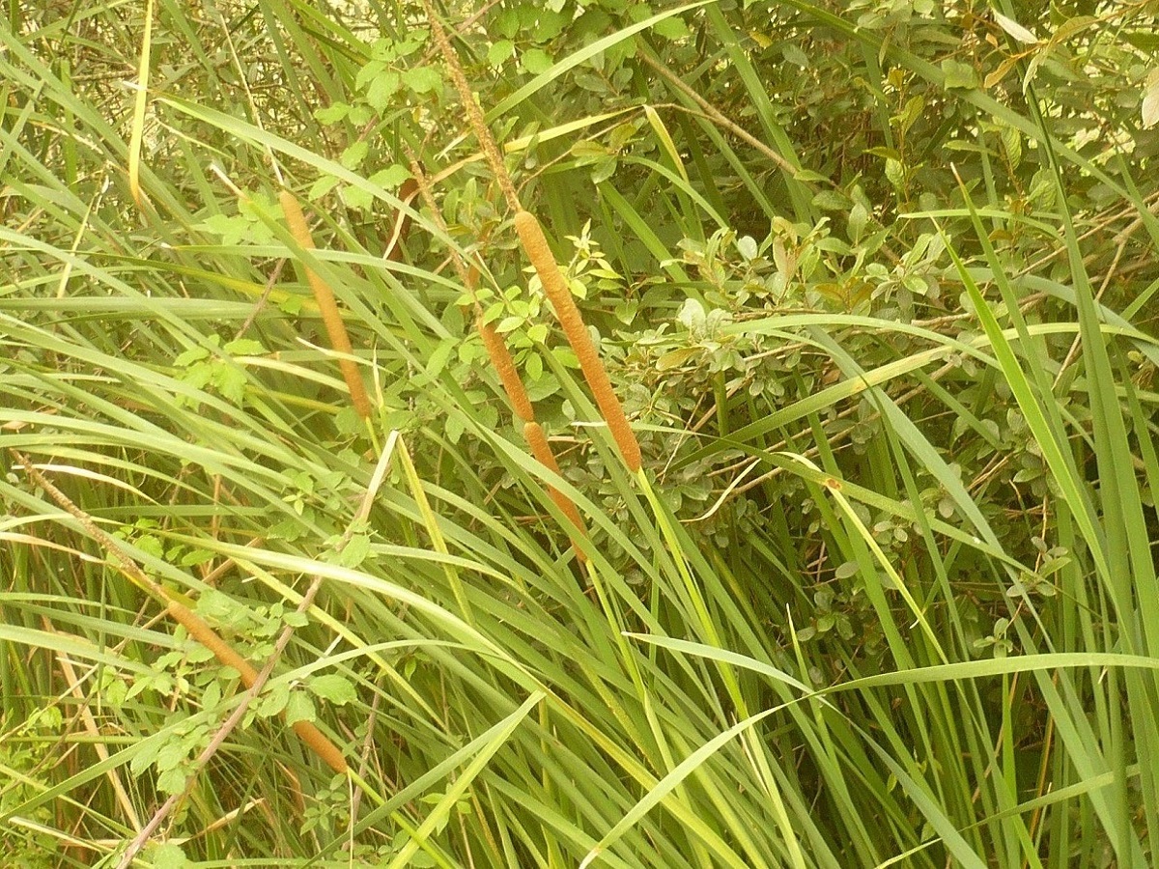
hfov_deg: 52.6
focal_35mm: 35
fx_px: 1172
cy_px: 434
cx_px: 580
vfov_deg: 40.7
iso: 100
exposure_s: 1/80
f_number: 2.8
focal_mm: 5.8
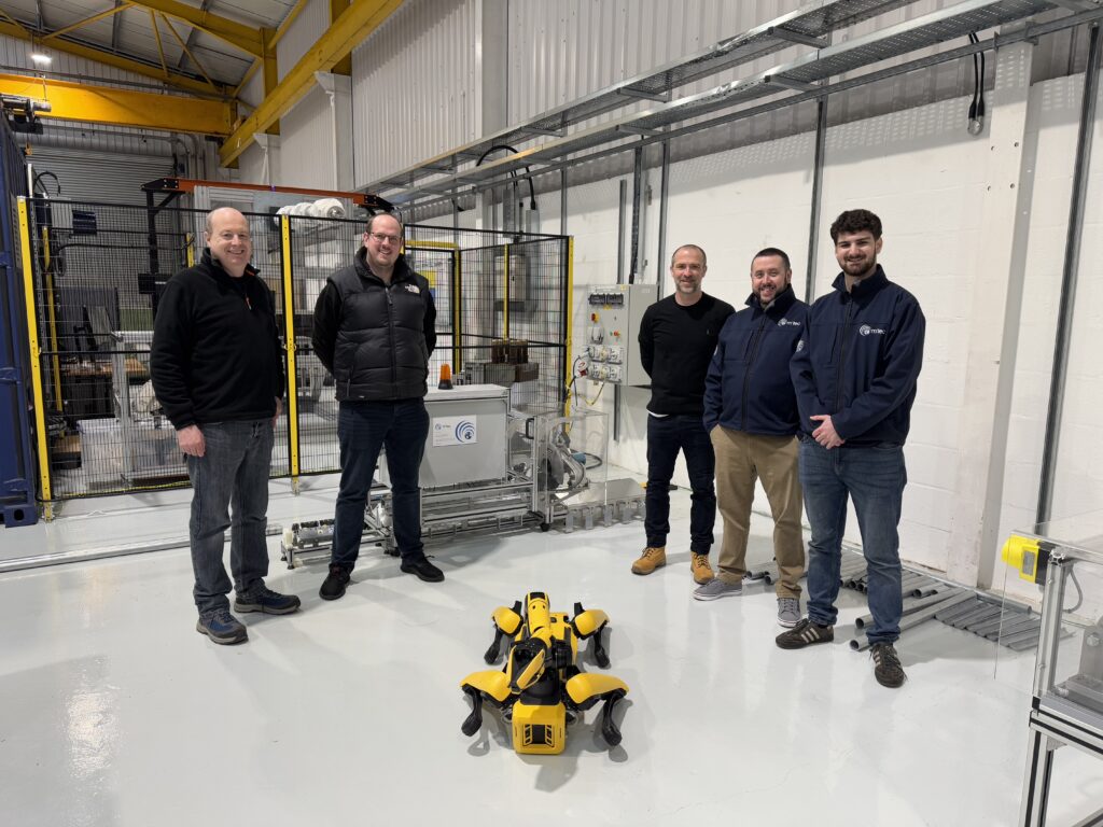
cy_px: 414
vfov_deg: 56.8
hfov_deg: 71.6
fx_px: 765
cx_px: 552
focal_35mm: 24
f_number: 1.78
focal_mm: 6.76
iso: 125
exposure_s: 1/100
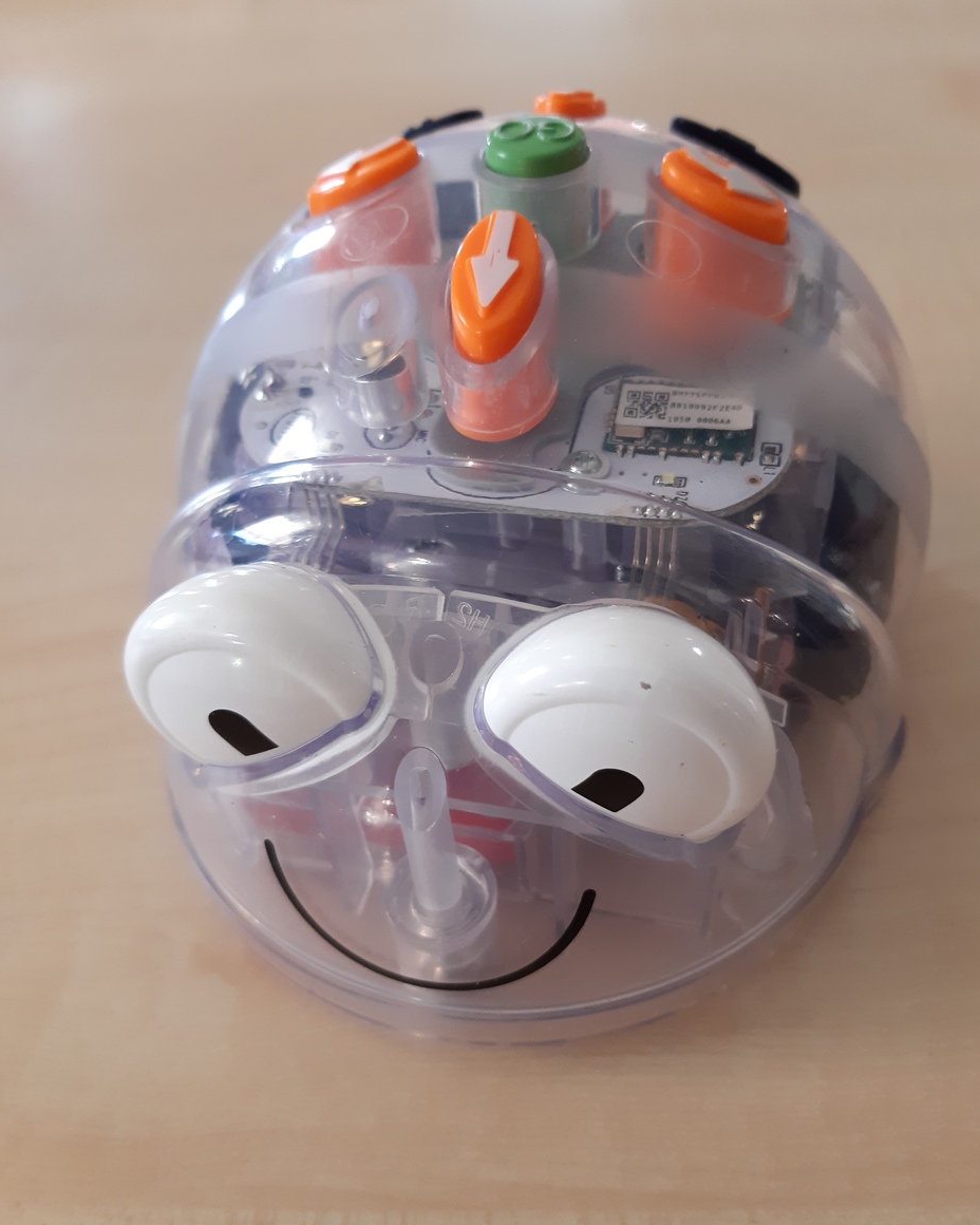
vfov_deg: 62.1
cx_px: 484
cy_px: 667
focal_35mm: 28
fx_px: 1015
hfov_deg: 51.5
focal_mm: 3.92
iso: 125
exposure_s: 1/50
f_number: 1.7
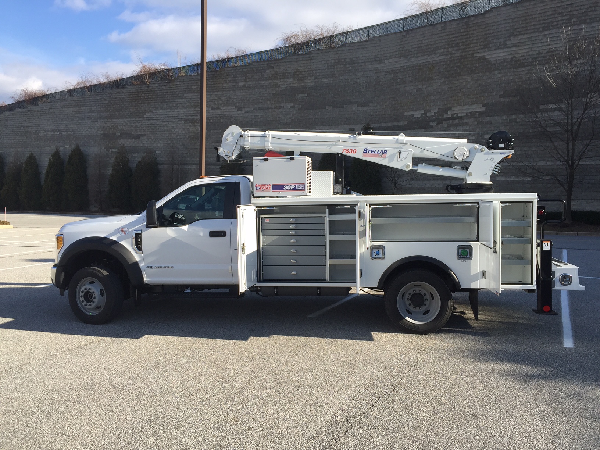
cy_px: 225
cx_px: 300
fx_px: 503
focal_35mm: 29
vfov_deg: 48.2
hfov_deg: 61.7
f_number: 2.2
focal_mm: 4.15
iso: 32
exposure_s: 1/1130
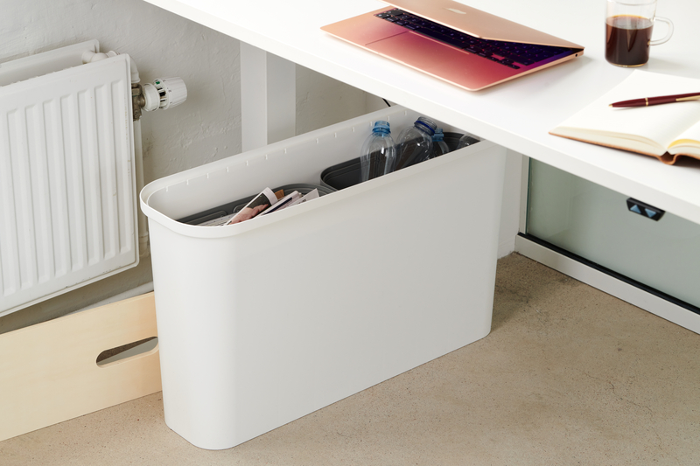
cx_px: 350
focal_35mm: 90
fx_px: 1750
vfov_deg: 15.2
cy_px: 233
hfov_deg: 22.6
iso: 320
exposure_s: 1
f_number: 10
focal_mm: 90
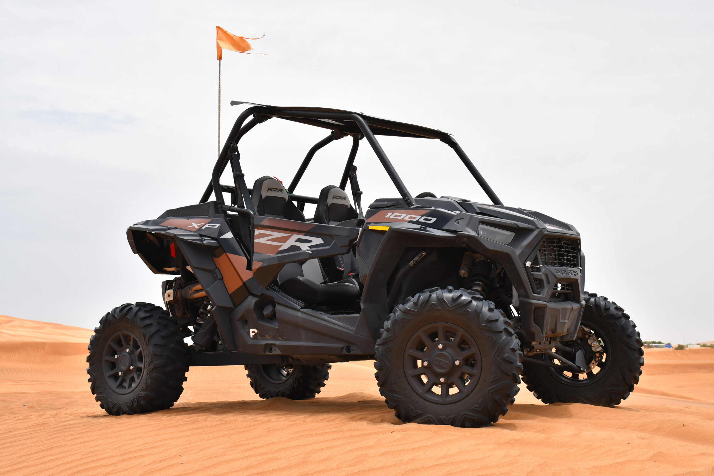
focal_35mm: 51
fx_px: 1011
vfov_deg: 26.5
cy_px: 238
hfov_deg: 38.9
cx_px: 357
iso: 400
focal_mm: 34
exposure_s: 1/2000
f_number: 8
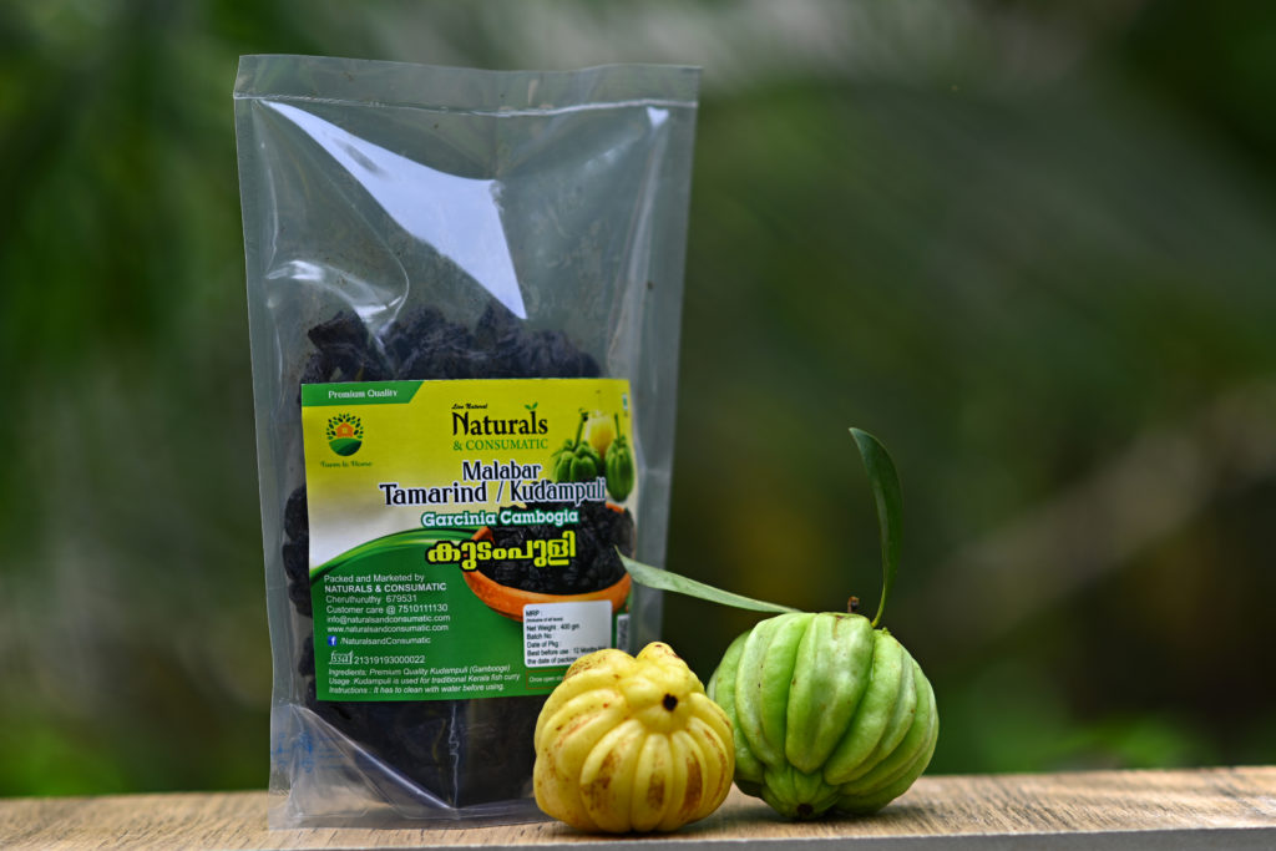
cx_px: 638
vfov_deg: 16.1
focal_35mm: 85
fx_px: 3013
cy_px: 426
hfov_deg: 23.9
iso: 64
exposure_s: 1/640
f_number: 2.2
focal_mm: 85
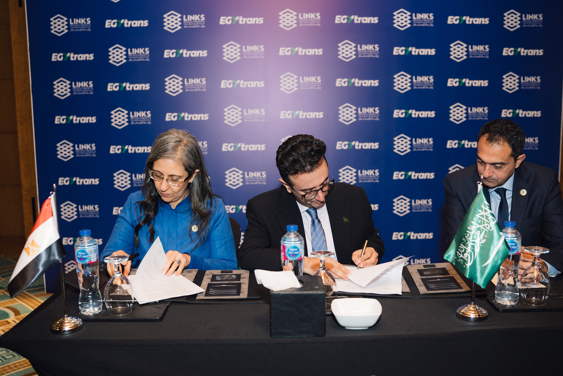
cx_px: 282
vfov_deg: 37.9
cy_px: 188
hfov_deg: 54.4
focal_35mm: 35
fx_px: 547
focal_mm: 35
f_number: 2.8
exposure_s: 1/160
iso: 1000
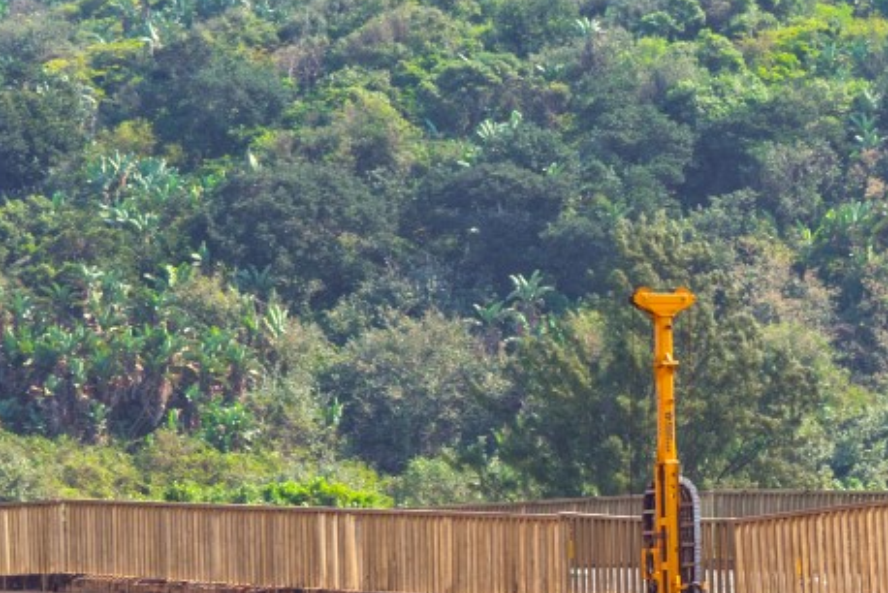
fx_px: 5060
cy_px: 736
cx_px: 630
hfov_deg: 10.0
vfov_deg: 6.7
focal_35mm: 205
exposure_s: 1/100
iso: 100
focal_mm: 58
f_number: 10
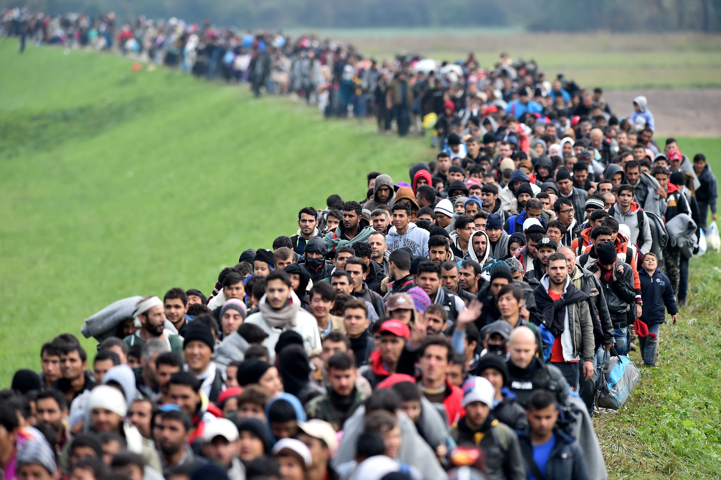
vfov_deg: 3.3
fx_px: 8407
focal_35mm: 420
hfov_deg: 4.9
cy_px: 240
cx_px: 360
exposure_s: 1/1600
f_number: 5
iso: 640
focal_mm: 420
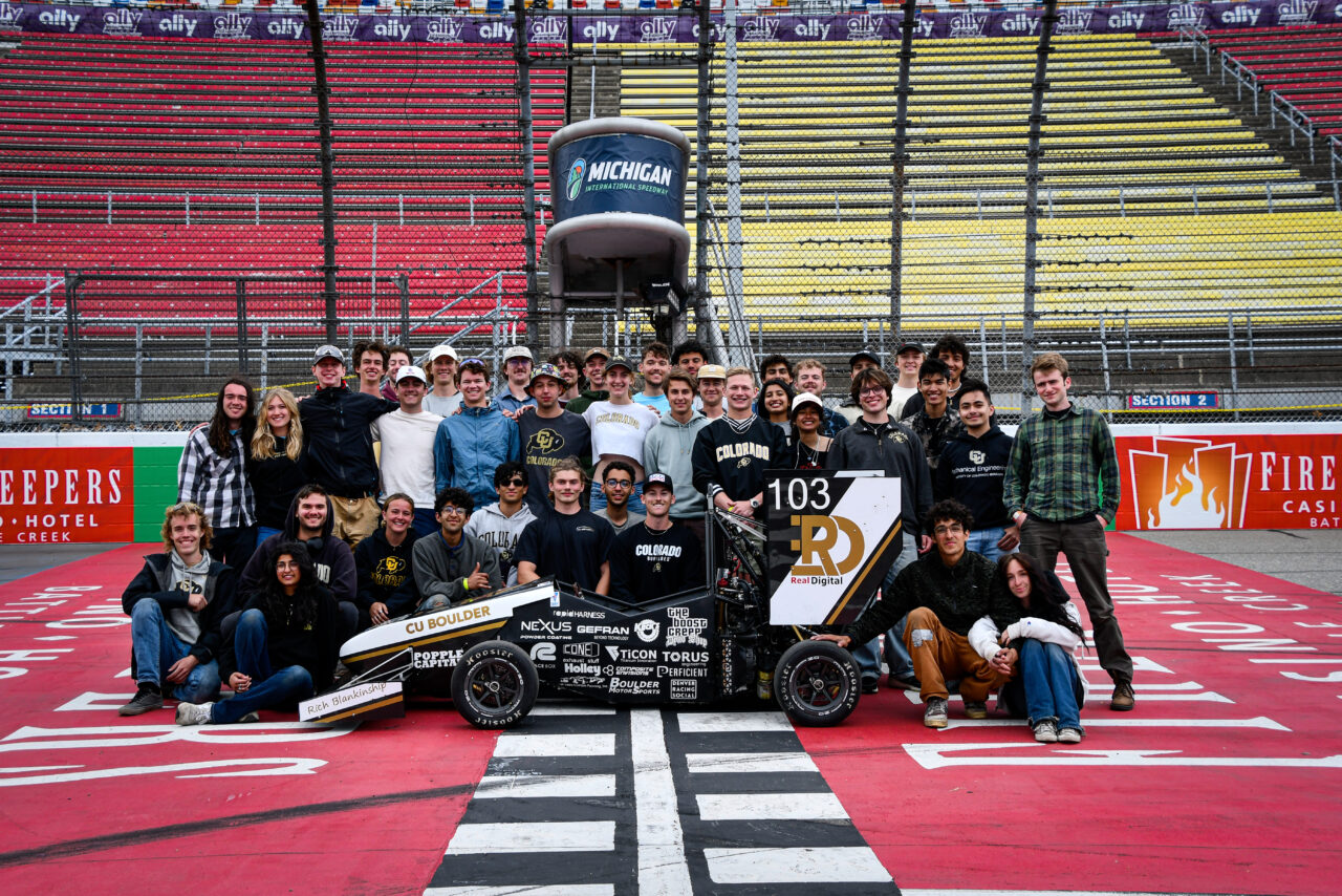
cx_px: 671
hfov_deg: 41.1
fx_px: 1790
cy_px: 448
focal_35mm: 48
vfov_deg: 28.1
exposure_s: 1/250
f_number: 8
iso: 160
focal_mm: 32
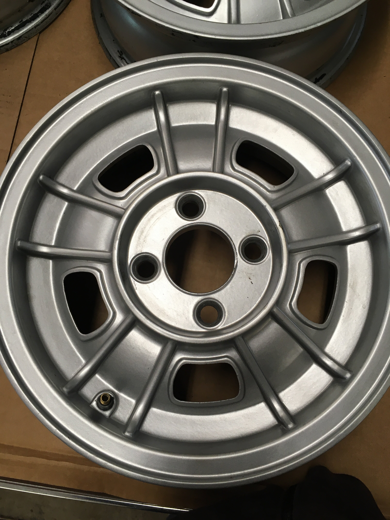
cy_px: 260
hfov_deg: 48.2
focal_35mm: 29
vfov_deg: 61.7
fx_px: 436
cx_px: 195
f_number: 2.2
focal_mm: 4.15
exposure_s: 1/30
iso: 25
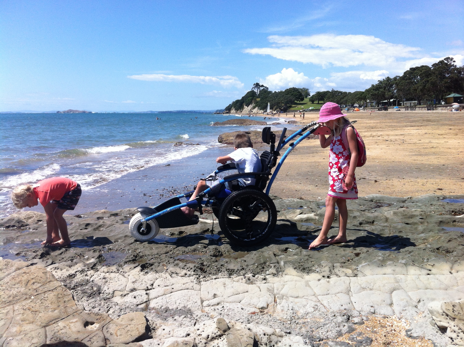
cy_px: 174
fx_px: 468
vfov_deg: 40.6
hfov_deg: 52.7
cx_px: 232
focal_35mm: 35
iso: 80
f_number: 2.8
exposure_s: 1/2011
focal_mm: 3.85
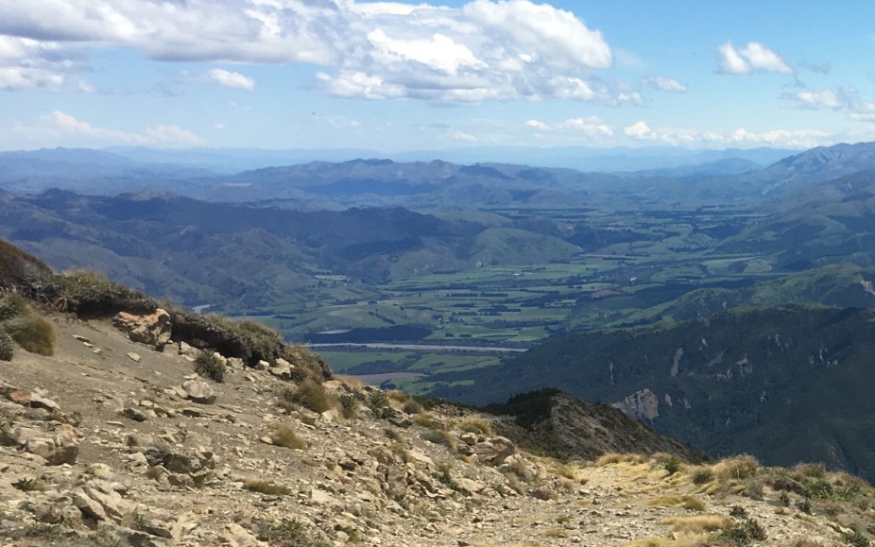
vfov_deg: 19.0
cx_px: 913
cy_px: 414
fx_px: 1622
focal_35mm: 68
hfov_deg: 28.0
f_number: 2.2
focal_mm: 4.15
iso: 25
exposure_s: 1/2137
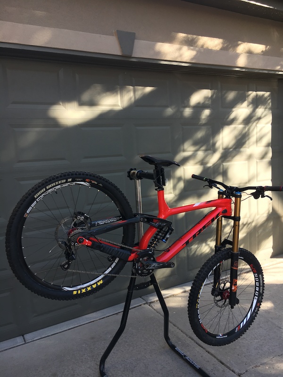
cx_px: 142
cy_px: 188
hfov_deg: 48.2
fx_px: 316
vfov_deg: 61.7
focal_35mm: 29
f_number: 2.2
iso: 25
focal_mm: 4.15
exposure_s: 1/120
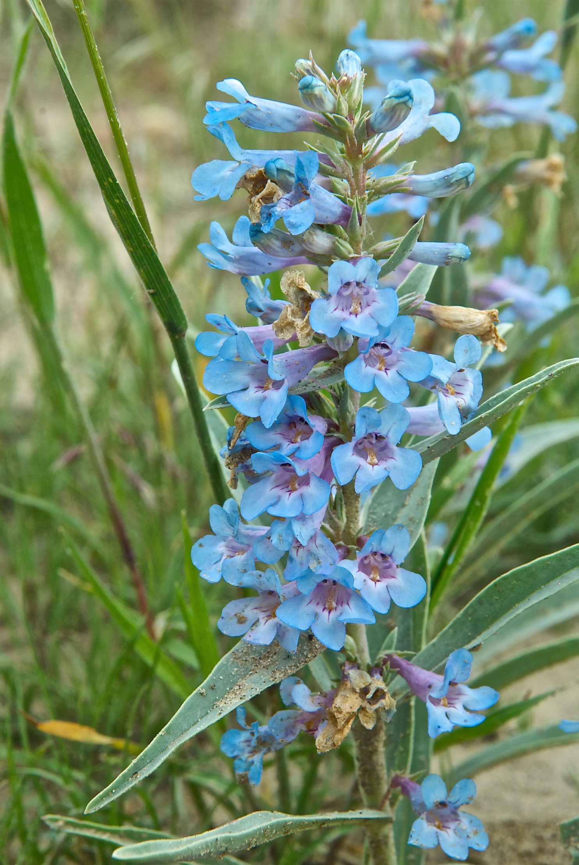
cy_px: 432
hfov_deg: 16.6
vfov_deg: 24.6
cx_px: 290
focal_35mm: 82
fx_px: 1985
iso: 320
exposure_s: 1/90
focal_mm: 55
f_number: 14
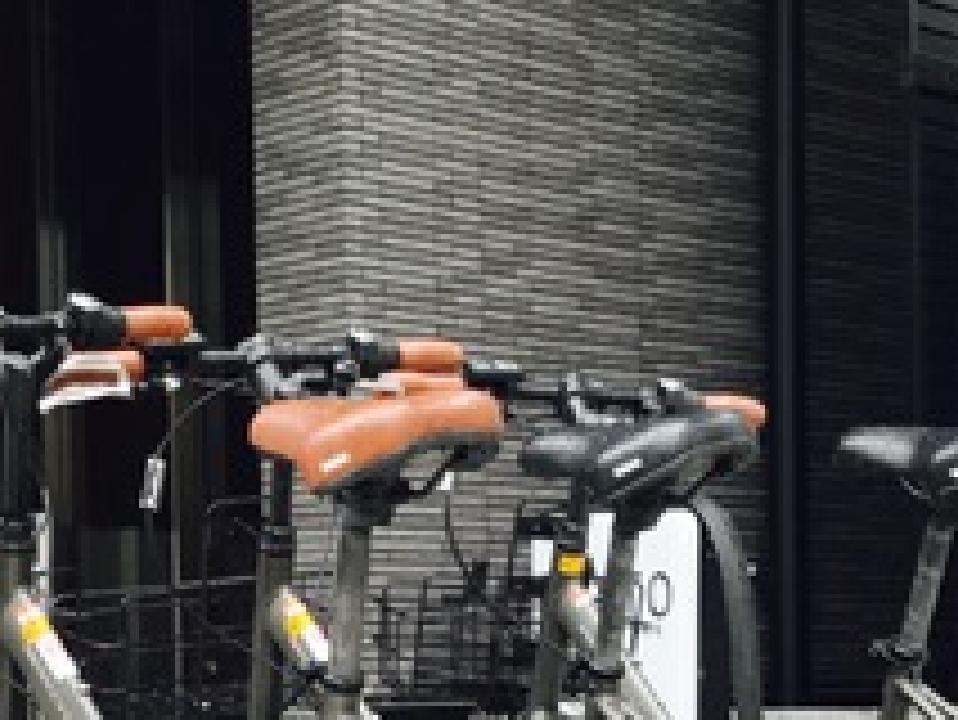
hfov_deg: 23.3
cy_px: 698
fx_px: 2326
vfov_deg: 17.2
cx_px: 481
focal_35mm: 84
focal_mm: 3.99
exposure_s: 1/120
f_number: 1.8
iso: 32
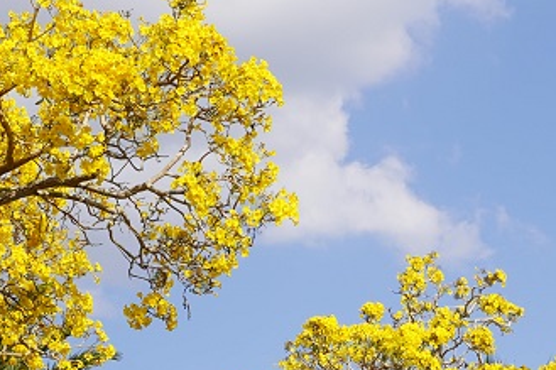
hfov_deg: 13.5
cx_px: 512
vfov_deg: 9.0
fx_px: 2331
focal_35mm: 151
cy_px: 433
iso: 100
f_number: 10
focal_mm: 46
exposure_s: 1/200
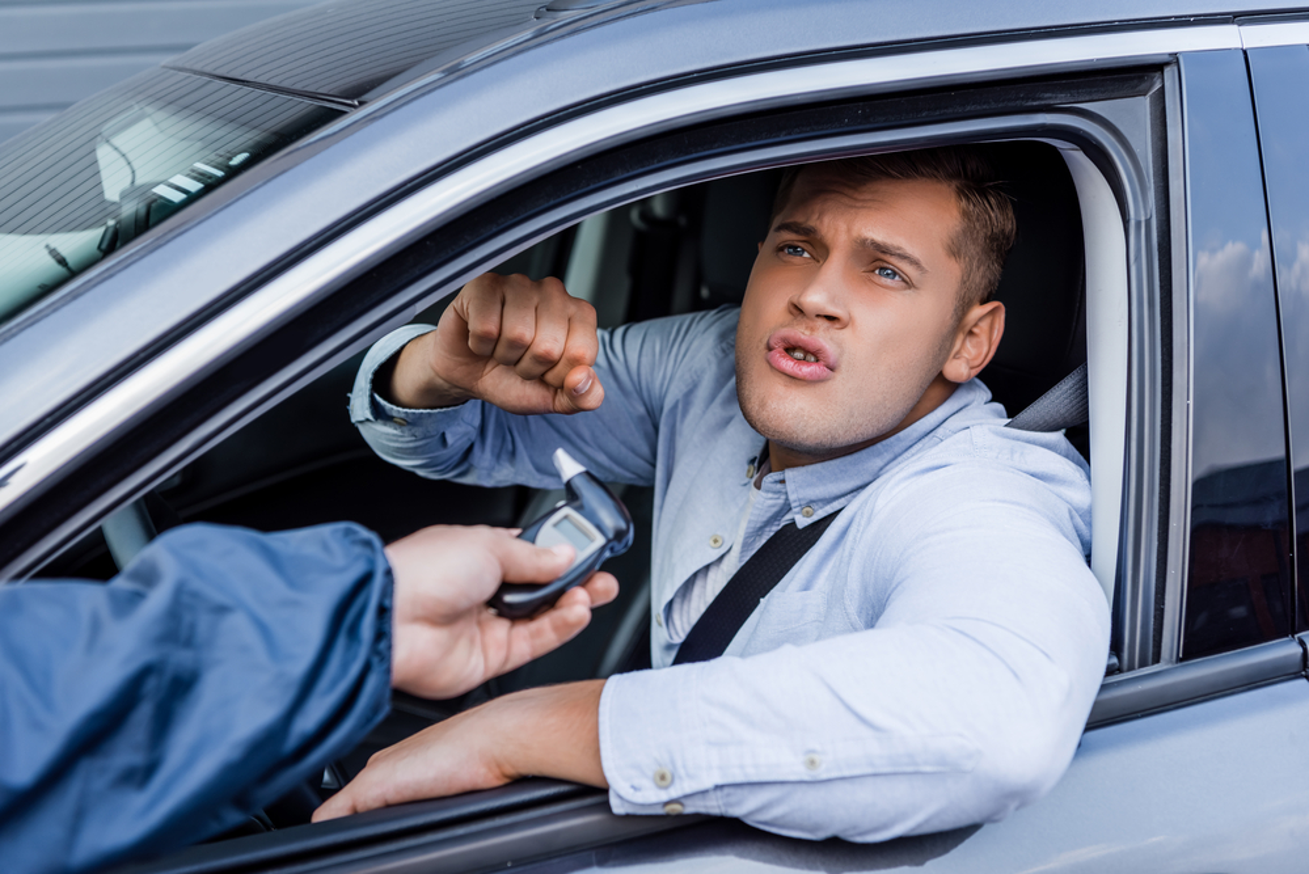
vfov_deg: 27.0
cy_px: 437
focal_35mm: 50
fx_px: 1819
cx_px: 654
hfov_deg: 39.6
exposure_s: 1/250
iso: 125
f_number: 4
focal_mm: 50
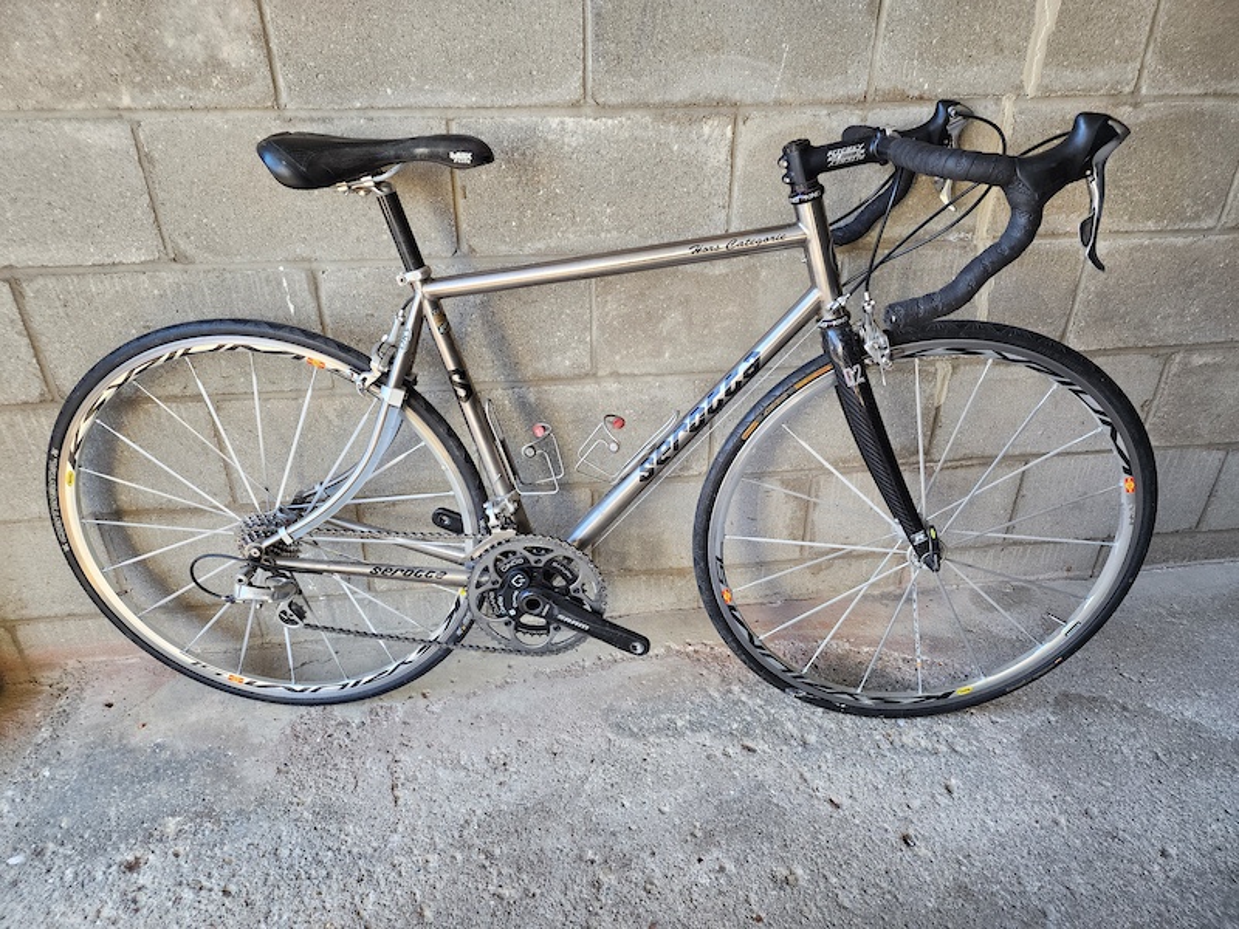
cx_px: 620
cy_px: 464
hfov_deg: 73.9
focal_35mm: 23
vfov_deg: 58.9
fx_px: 823
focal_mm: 6.4
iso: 200
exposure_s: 1/180
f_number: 1.8
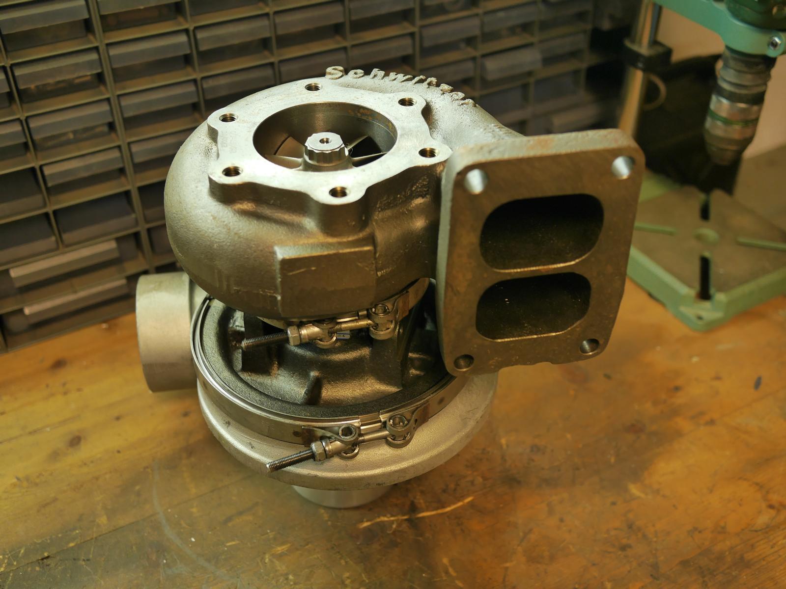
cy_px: 294
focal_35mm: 40
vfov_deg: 36.0
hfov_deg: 46.8
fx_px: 908
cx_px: 393
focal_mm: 20
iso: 200
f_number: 2.5
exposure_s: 1/50
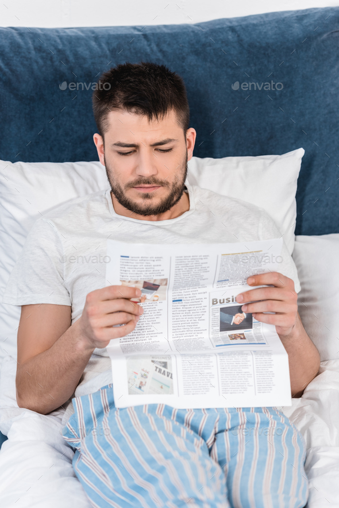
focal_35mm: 130
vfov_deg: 15.8
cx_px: 170
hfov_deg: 10.6
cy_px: 254
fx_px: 1835
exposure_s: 1/160
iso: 250
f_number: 3.5
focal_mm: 130
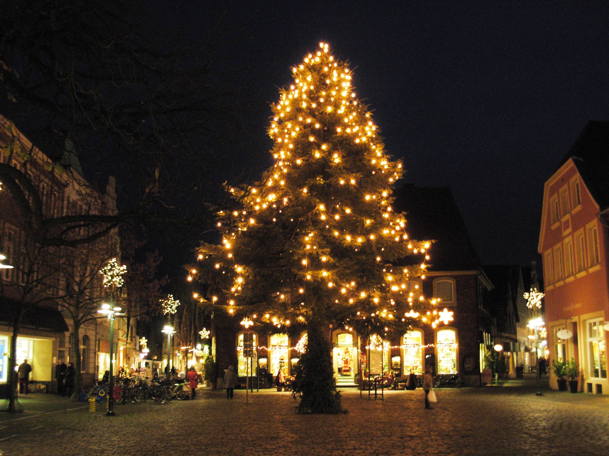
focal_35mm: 38
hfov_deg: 49.0
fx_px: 669
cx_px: 304
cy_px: 228
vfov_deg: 37.7
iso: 400
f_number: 2.9
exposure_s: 1/4
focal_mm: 6.3
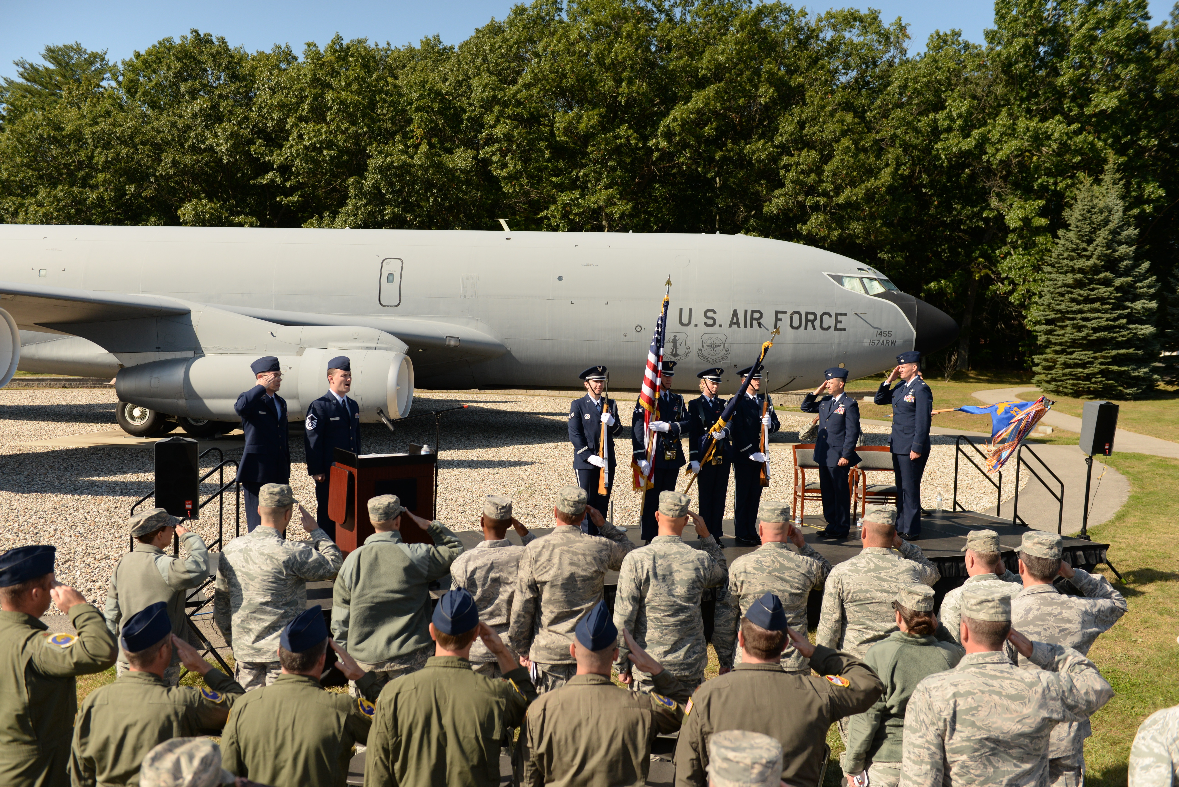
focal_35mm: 35
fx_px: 1147
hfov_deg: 54.4
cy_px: 394
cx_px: 590
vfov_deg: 37.9
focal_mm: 35
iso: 500
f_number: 4.5
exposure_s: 1/4000
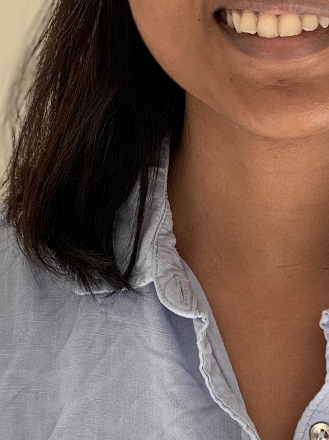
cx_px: 251
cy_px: 278
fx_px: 1521
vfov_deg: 16.4
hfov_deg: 12.3
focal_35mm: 120
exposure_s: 1/122
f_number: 1.8
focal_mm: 4.25
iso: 40
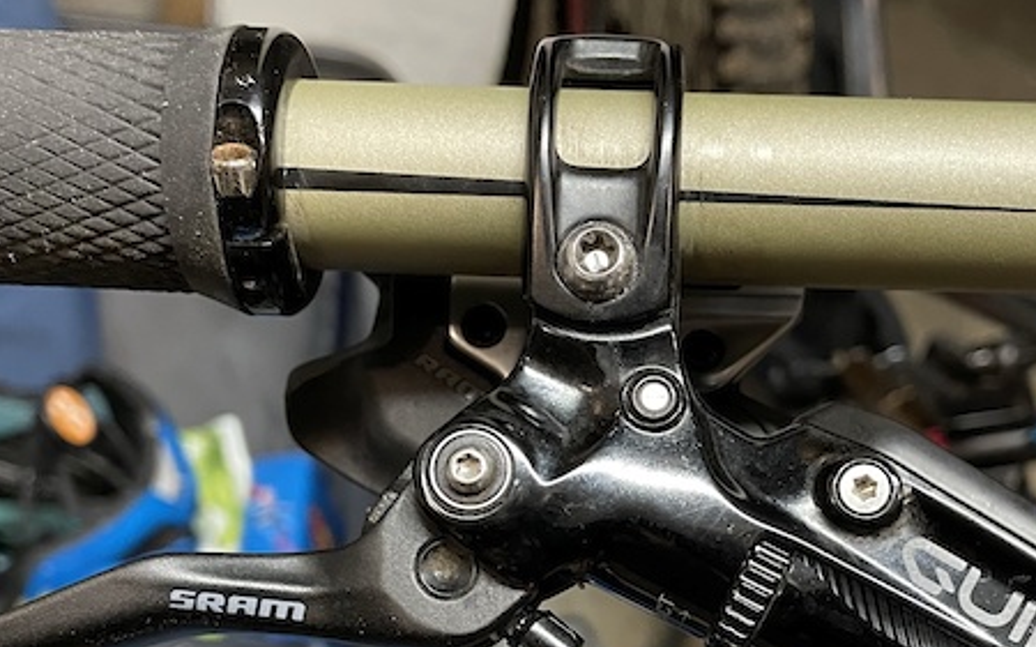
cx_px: 582
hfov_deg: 41.0
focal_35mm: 49
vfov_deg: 25.2
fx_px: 1383
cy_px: 635
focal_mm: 4.2
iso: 250
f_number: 1.6
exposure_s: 1/60
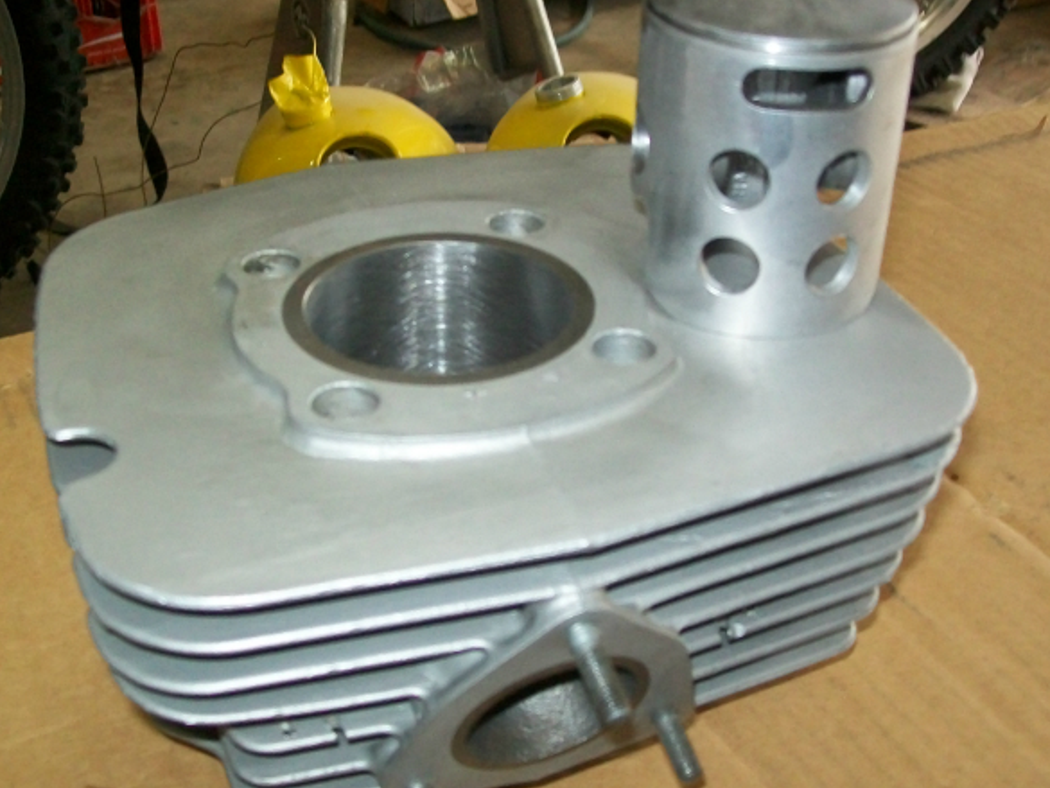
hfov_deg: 39.6
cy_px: 412
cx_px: 467
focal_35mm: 48
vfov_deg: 30.3
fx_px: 1456
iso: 160
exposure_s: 1/60
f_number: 2.7
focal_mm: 6
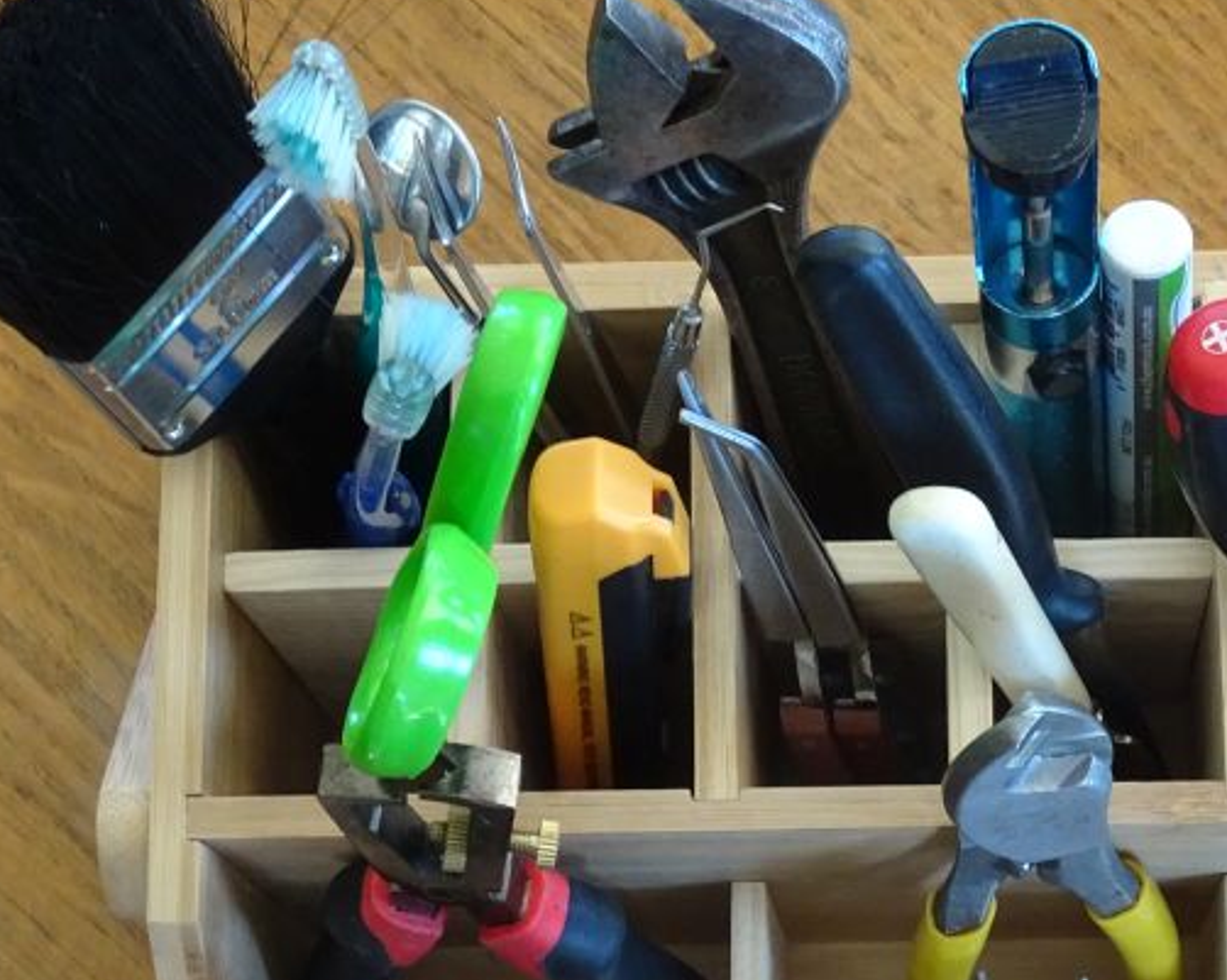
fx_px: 2831
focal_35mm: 78
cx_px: 1005
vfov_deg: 19.6
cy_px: 572
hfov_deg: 24.0
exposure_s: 1/40
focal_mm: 6.8
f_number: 4
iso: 320
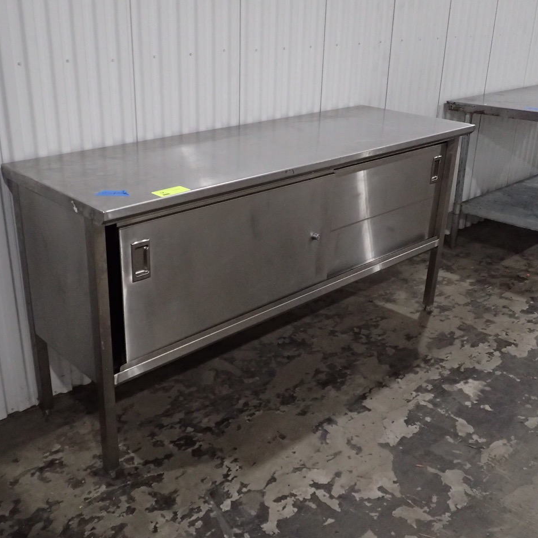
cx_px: 235
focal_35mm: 36
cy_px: 269
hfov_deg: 45.9
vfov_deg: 46.0
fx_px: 633
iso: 800
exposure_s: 1/30
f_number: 2.3
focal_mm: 5.5
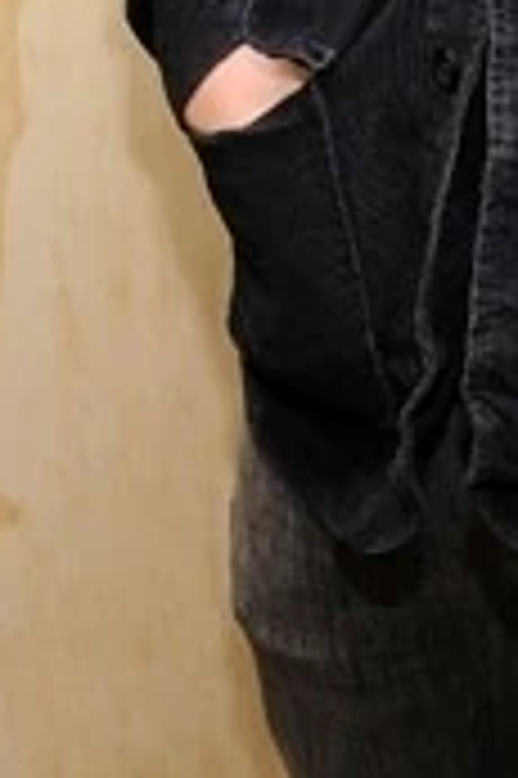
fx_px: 2400
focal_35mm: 111
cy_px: -351
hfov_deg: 12.3
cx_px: 394
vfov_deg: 16.9
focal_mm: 32
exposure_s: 1/125
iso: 800
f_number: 5.6
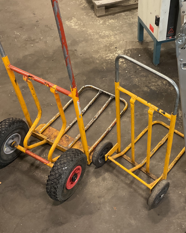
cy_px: 84
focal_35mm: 47
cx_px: 121
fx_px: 323
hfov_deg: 31.9
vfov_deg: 39.2
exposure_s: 1/50
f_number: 1.8
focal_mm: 3
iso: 125
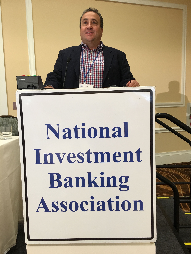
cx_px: 96
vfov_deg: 61.7
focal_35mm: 29
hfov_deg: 48.2
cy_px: 127
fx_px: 213
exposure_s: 1/15
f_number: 2.2
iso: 40
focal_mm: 4.15
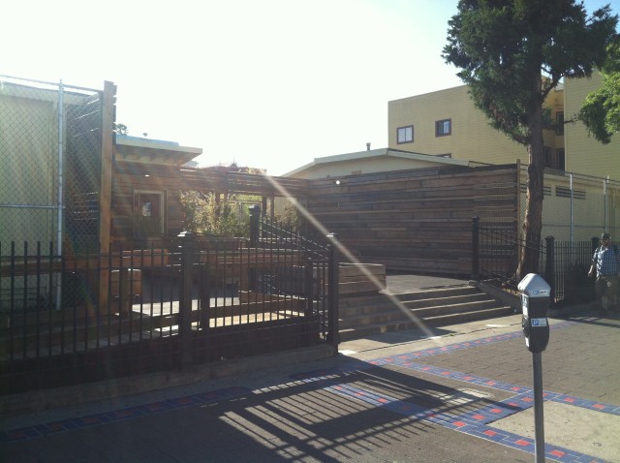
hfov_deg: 52.7
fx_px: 626
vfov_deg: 40.6
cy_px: 232
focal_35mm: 35
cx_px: 310
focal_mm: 3.85
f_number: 2.8
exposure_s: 1/625
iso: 80
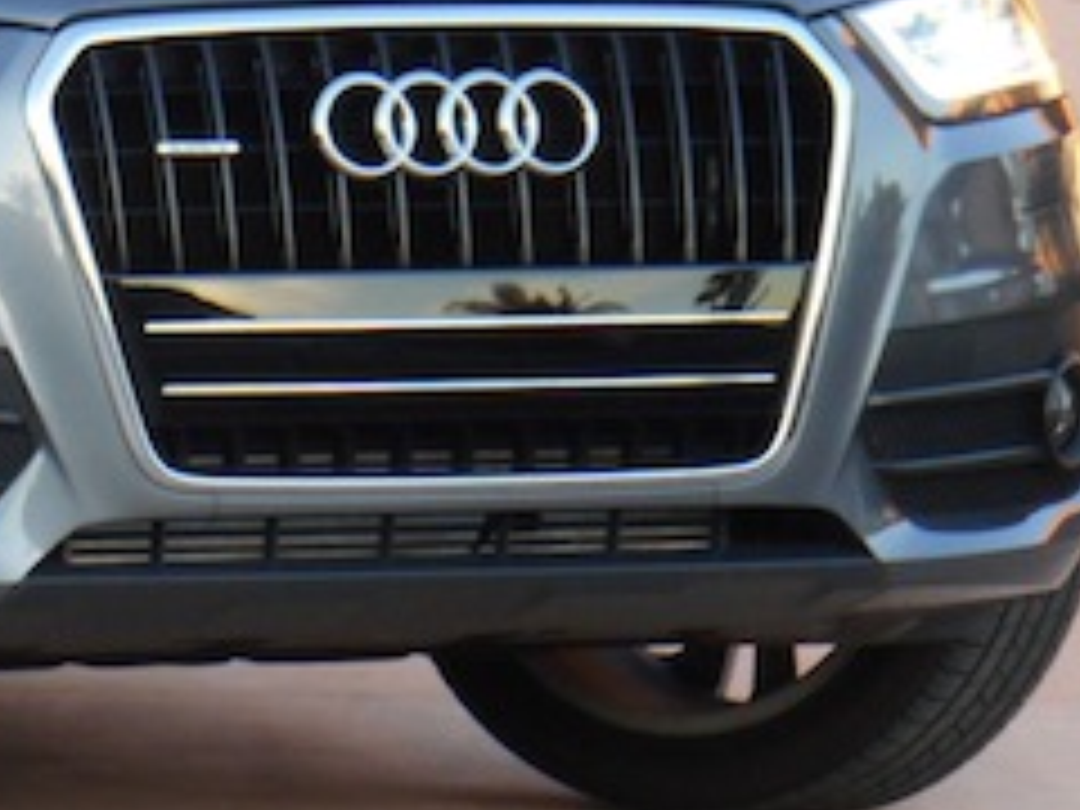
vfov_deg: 2.7
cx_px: -308
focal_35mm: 550
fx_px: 17160
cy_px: 18
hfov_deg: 3.6
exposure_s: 1/30
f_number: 6.4
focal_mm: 32.9
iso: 200
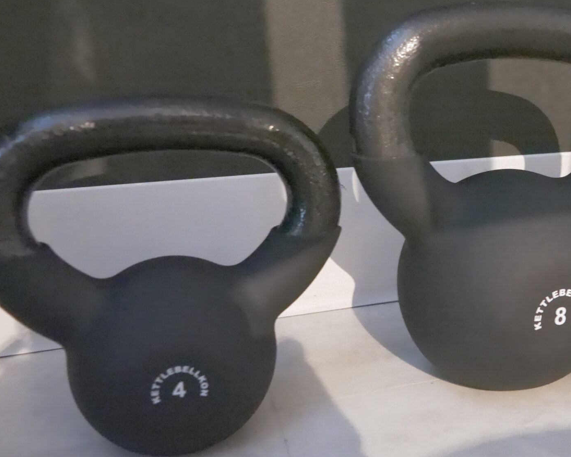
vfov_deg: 34.9
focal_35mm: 43
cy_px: 212
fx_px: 727
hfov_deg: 40.2
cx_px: 496
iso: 10000
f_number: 3.5
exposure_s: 1/15
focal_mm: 12
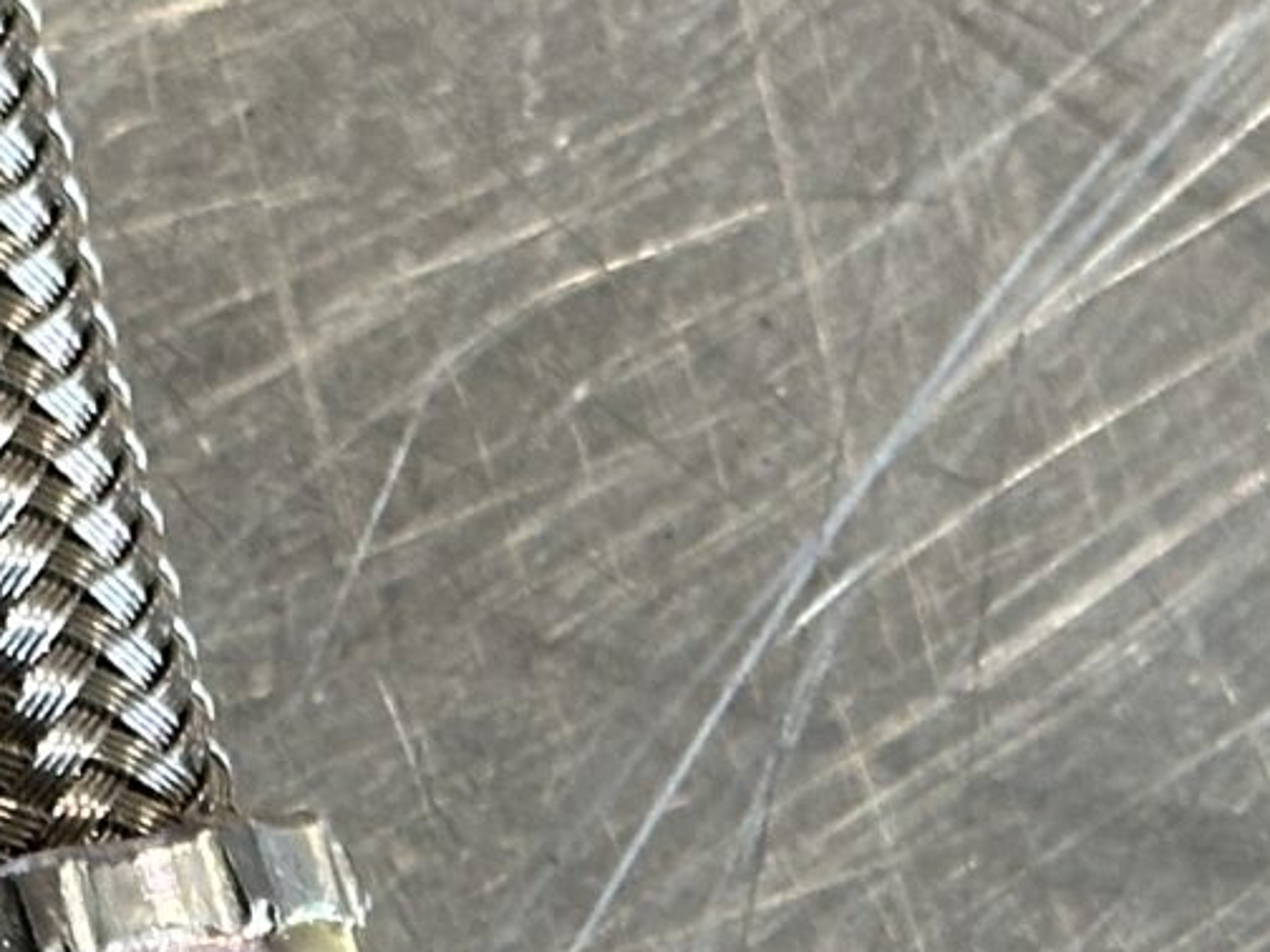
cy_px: 1466
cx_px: 212
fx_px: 8952
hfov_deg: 8.1
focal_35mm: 244
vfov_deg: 6.0
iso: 250
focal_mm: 6.86
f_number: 1.78
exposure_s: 1/50
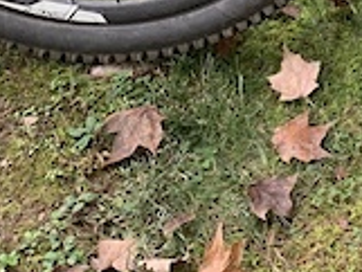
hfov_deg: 14.3
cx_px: 533
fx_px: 1350
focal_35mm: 129
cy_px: -265
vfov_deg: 10.6
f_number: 1.8
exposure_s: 1/121
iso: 80
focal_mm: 4.25
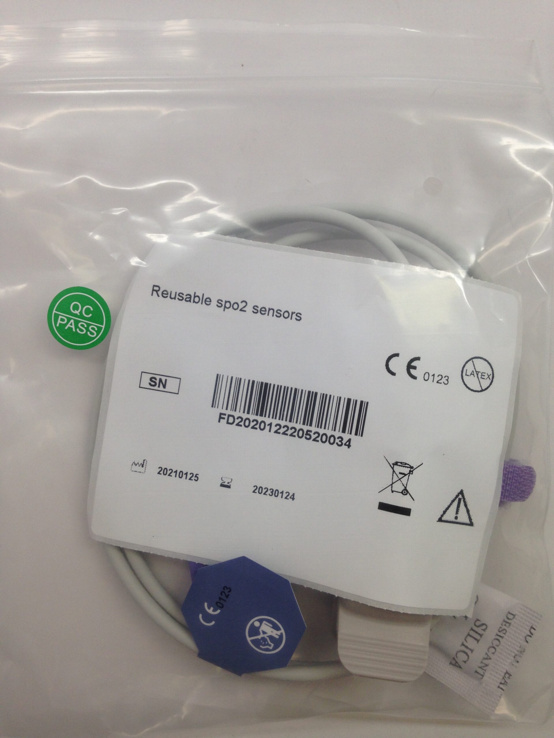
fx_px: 704
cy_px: 369
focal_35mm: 33
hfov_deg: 42.9
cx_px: 277
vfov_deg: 55.4
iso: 50
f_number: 2.4
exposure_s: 1/60
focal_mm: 4.12
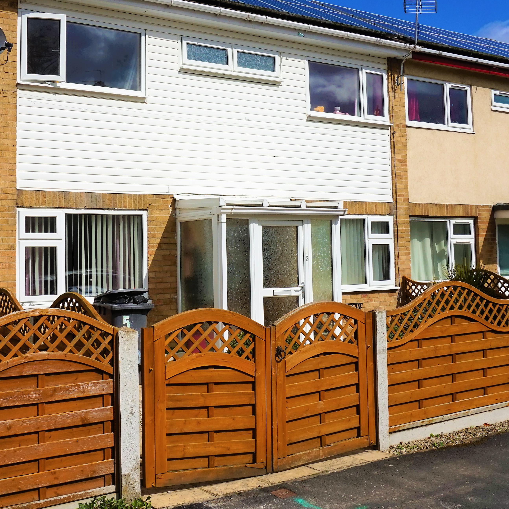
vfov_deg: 39.1
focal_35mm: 43
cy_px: 217
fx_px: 715
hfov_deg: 39.0
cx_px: 197
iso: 100
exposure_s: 1/320
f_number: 14
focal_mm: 16
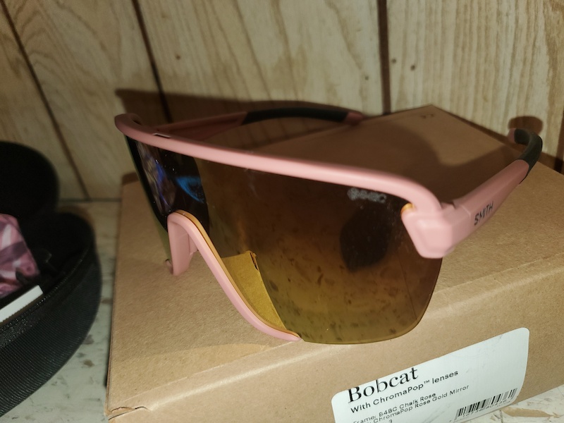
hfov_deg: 67.3
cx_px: 282
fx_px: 424
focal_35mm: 26
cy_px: 212
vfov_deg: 53.1
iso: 80
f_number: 1.5
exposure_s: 1/50
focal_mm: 4.3
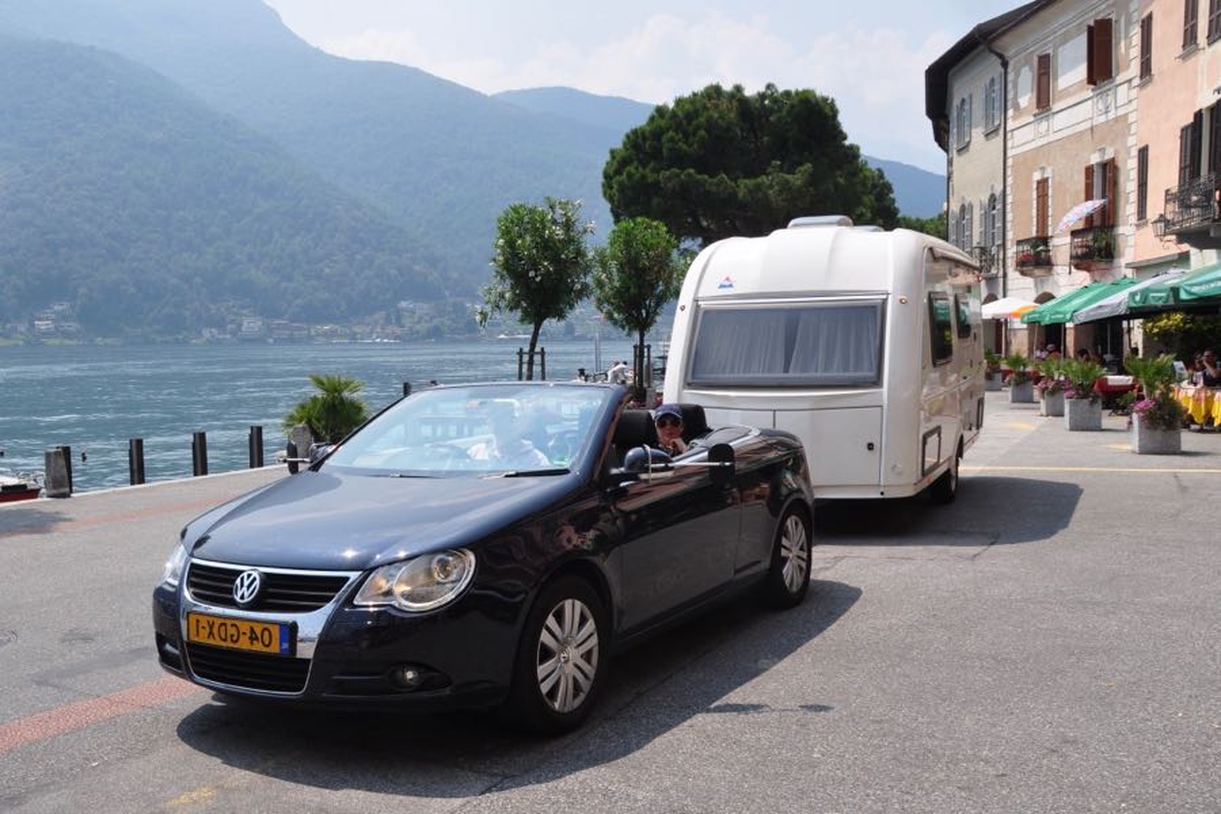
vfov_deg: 47.9
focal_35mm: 27
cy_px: 407
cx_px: 610
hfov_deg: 67.4
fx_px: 916
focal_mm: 18
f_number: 11
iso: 250
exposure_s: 1/500
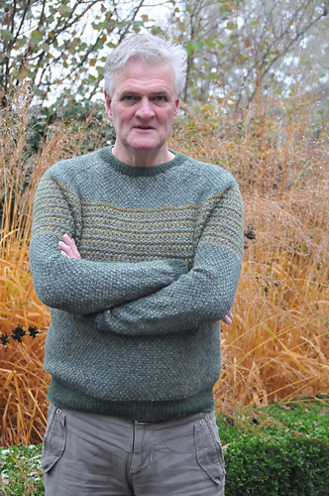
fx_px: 990
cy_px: 248
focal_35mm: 72
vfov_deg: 28.1
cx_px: 164
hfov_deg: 18.9
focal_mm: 48
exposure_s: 1/500
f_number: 4.5
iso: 2000
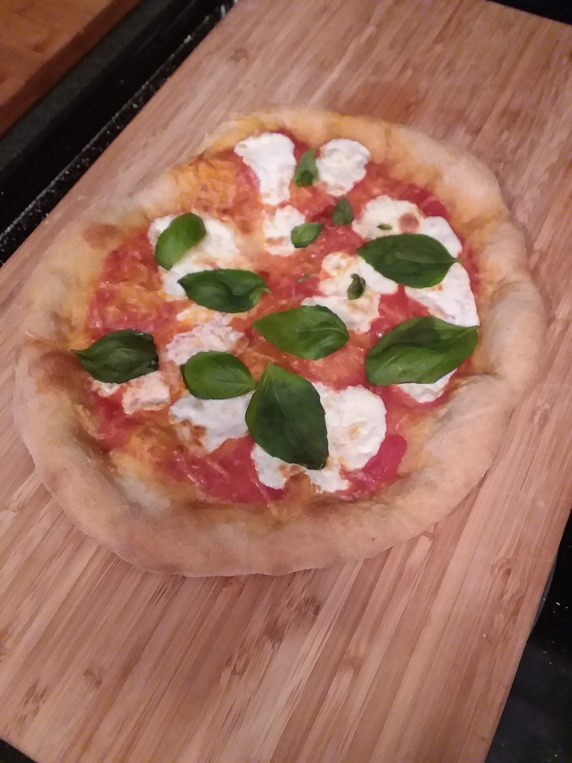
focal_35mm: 29
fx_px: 639
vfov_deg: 61.7
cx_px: 286
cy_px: 382
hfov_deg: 48.2
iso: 200
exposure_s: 1/15
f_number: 1.9
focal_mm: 2.47
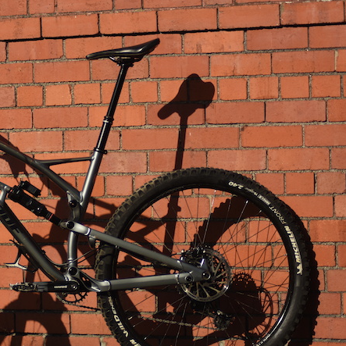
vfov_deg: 10.9
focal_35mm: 161
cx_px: 36
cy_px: 203
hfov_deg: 10.8
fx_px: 1821
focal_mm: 70
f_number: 4
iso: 100
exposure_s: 1/1250
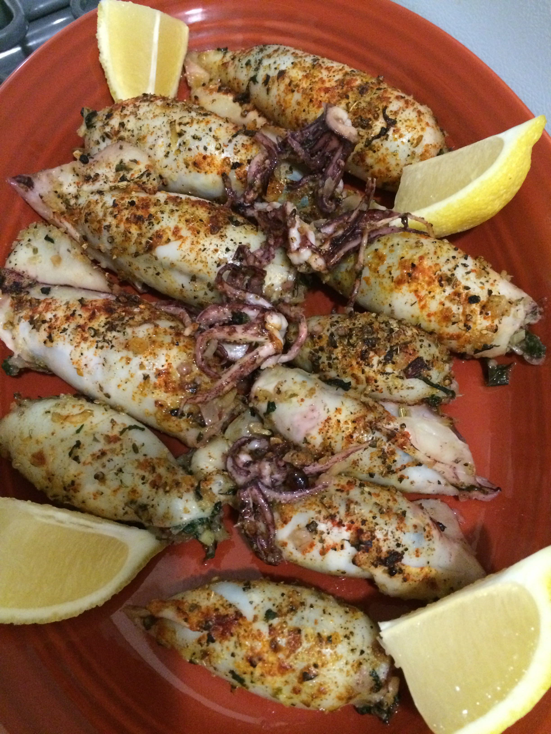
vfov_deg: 61.7
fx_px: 615
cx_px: 276
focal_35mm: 29
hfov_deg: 48.2
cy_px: 367
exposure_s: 1/15
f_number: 2.2
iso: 400
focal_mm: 4.15
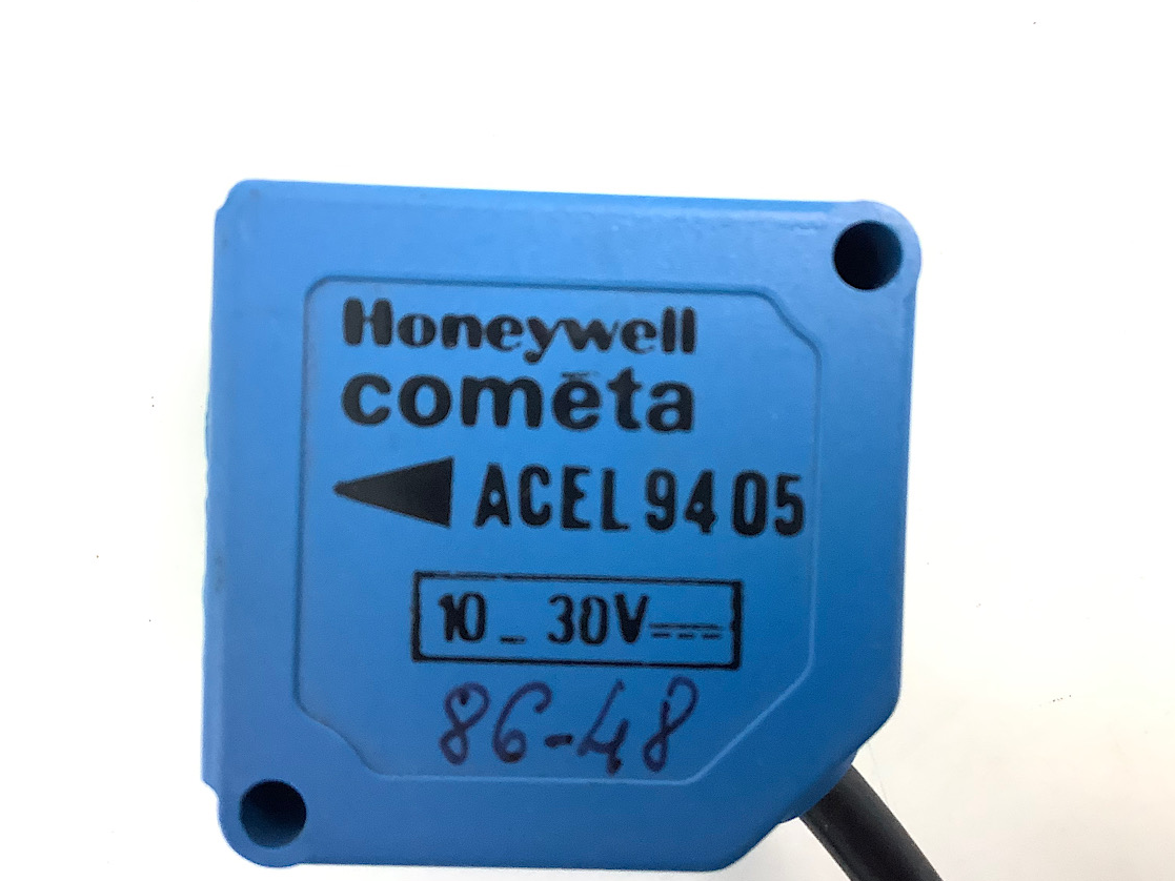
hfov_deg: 55.3
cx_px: 606
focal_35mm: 33
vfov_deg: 43.0
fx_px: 1120
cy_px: 437
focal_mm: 3.3
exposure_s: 1/50
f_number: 2.4
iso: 125
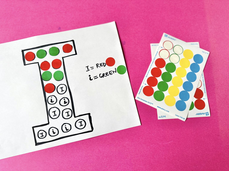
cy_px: 86
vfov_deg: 56.8
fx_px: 159
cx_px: 114
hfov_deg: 71.6
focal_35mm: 24
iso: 200
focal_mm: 6.86
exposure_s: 1/121
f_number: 1.78
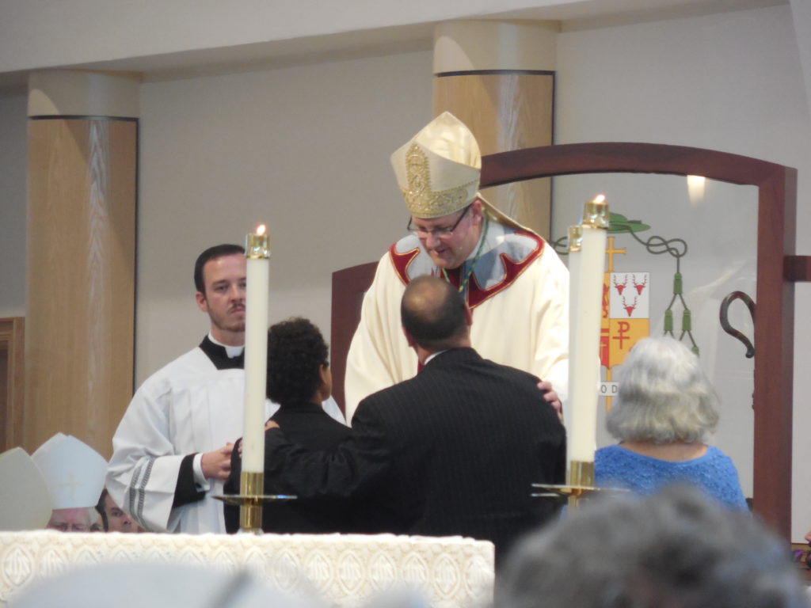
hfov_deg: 5.7
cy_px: 304
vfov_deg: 4.2
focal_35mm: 350
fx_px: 8200
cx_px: 406
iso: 450
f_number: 5.9
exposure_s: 1/30
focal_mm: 63
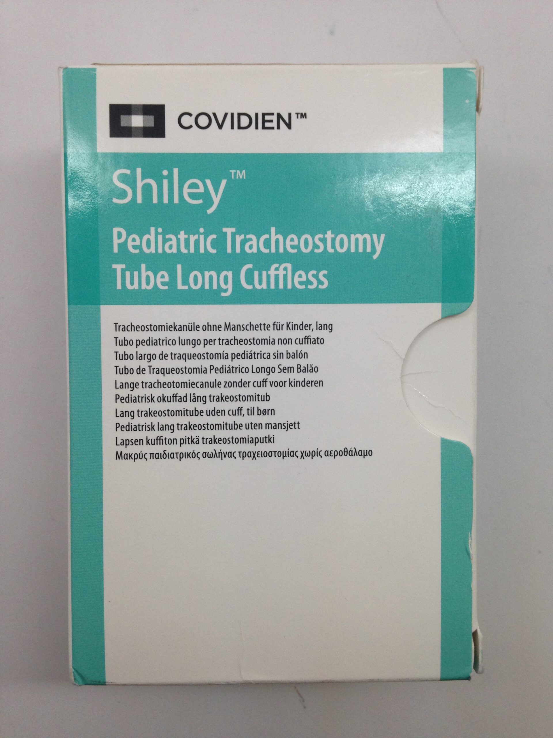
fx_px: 703
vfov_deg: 55.4
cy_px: 369
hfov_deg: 42.9
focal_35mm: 33
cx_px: 276
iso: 80
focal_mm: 4.12
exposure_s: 1/120
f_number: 2.4
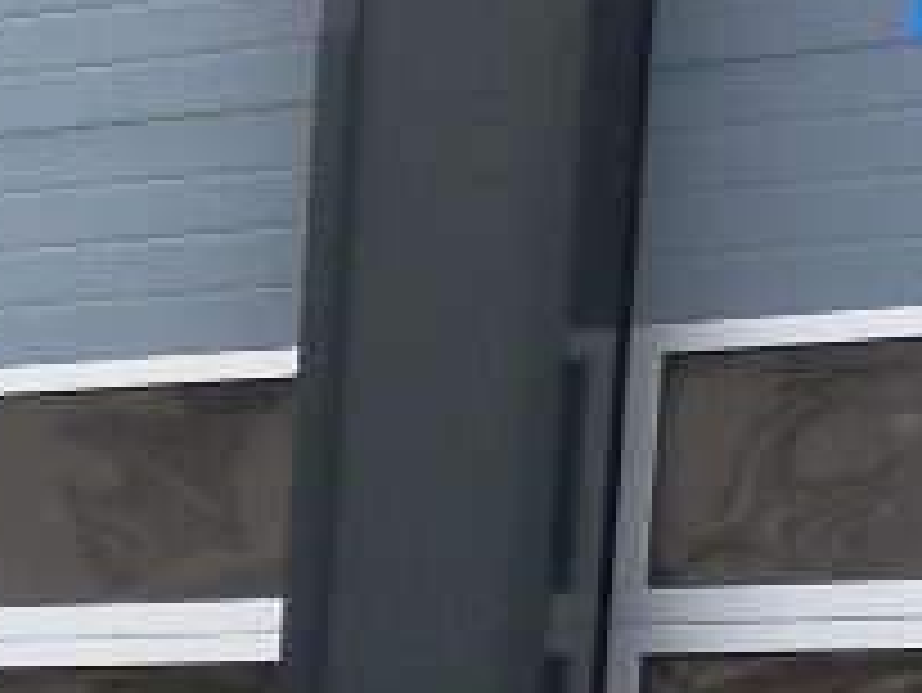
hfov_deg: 8.2
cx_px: -2307
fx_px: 4877
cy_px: 1577
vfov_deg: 7.6
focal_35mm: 183
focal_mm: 4.5
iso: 100
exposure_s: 1/125
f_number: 3.6
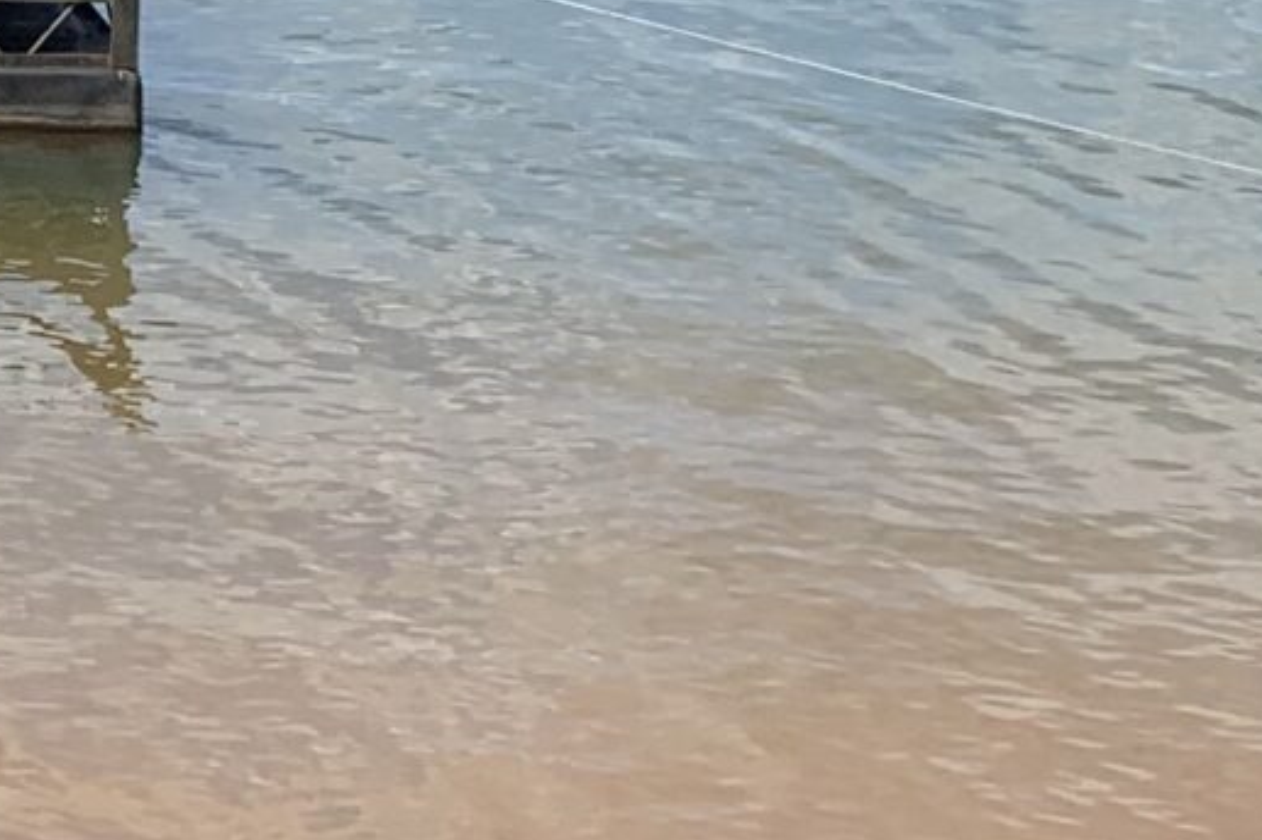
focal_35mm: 134
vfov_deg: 9.9
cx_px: -1596
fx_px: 4694
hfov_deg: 12.6
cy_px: -444
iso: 25
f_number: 1.8
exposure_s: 1/2257
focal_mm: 4.25
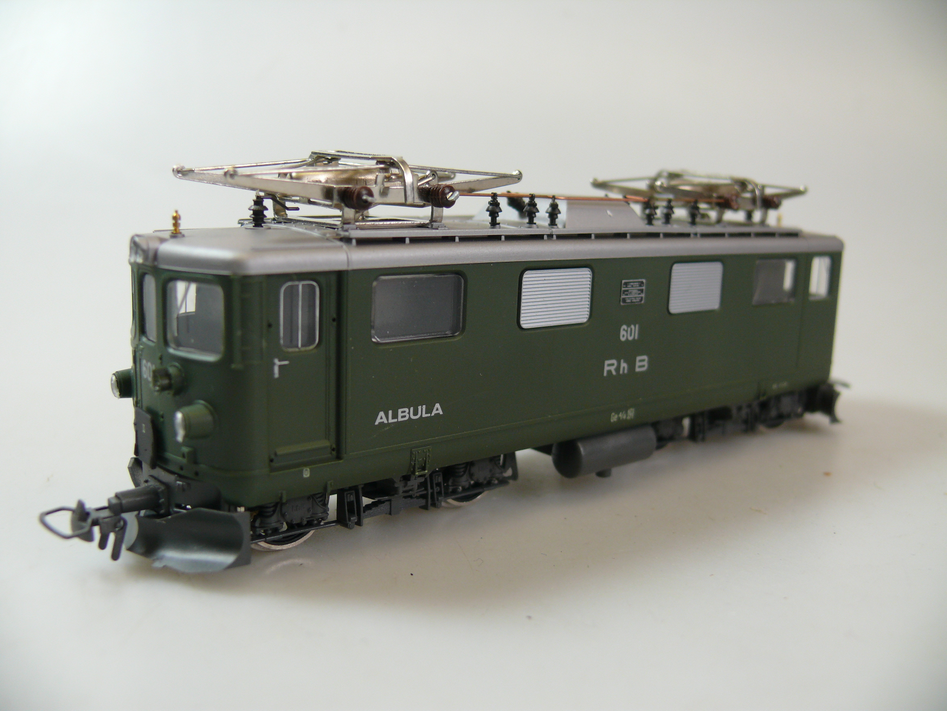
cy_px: 356
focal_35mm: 35
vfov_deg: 40.7
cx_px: 474
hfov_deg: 52.6
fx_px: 958
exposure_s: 1/100
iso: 100
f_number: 2.8
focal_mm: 7.4
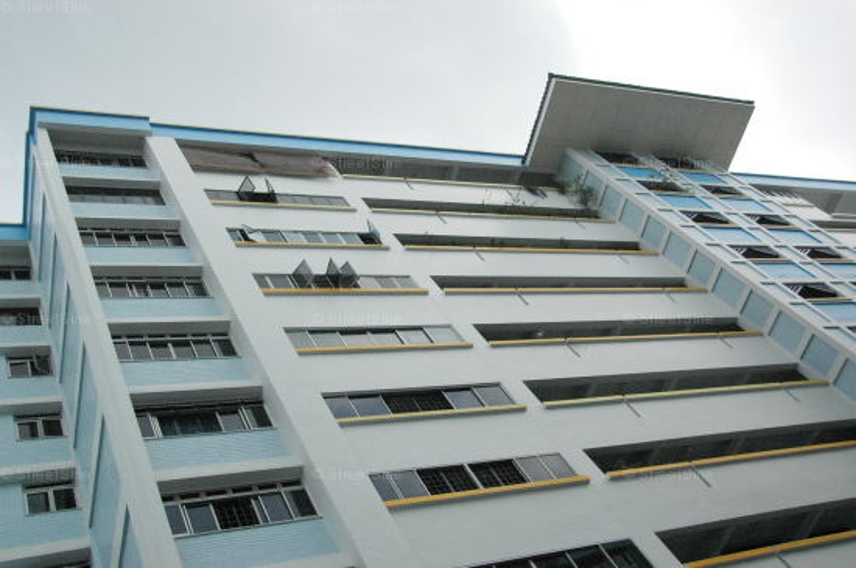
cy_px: 284
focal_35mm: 39
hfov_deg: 49.6
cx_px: 428
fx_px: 926
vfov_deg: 34.1
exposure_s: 1/6400
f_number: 4
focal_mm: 26
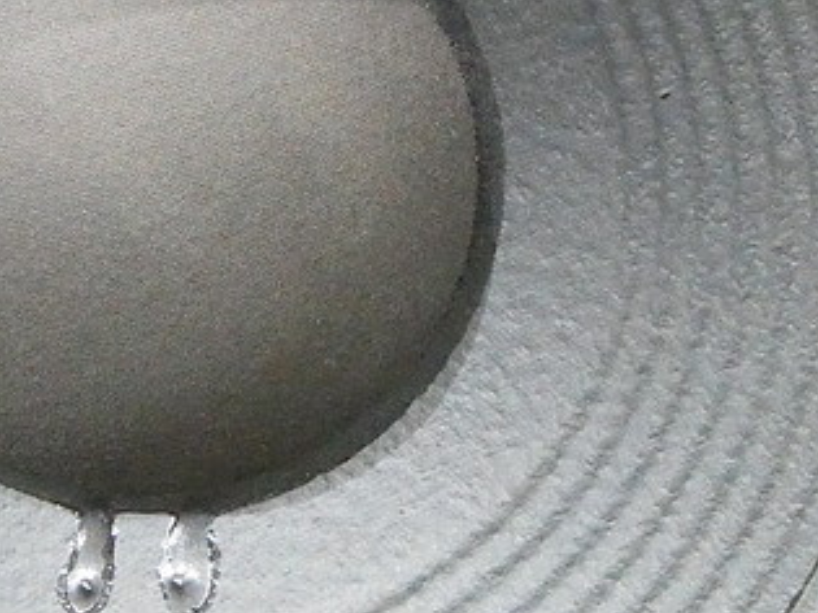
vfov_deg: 3.9
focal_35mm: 378
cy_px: 205
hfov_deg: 5.2
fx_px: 8929
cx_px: 119
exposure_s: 1/5
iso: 1600
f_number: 5.2
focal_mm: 22.3
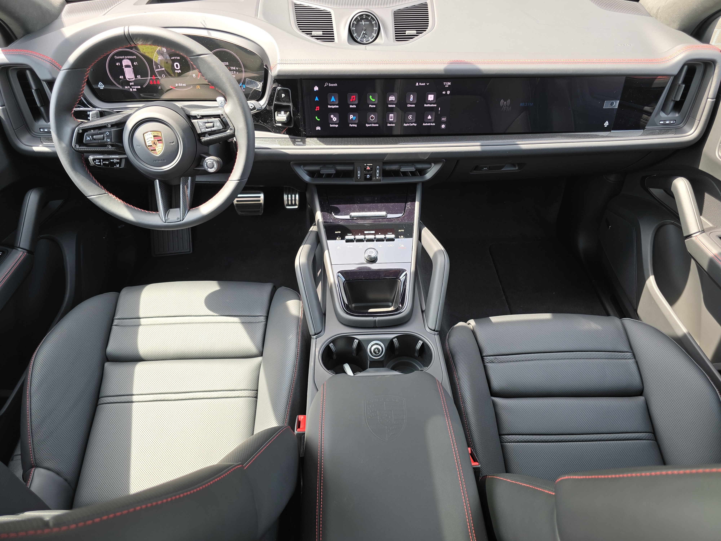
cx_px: 360
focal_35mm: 23
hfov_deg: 73.9
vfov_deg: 58.9
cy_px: 270
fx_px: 479
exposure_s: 1/50
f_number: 1.7
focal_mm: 6.3
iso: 16
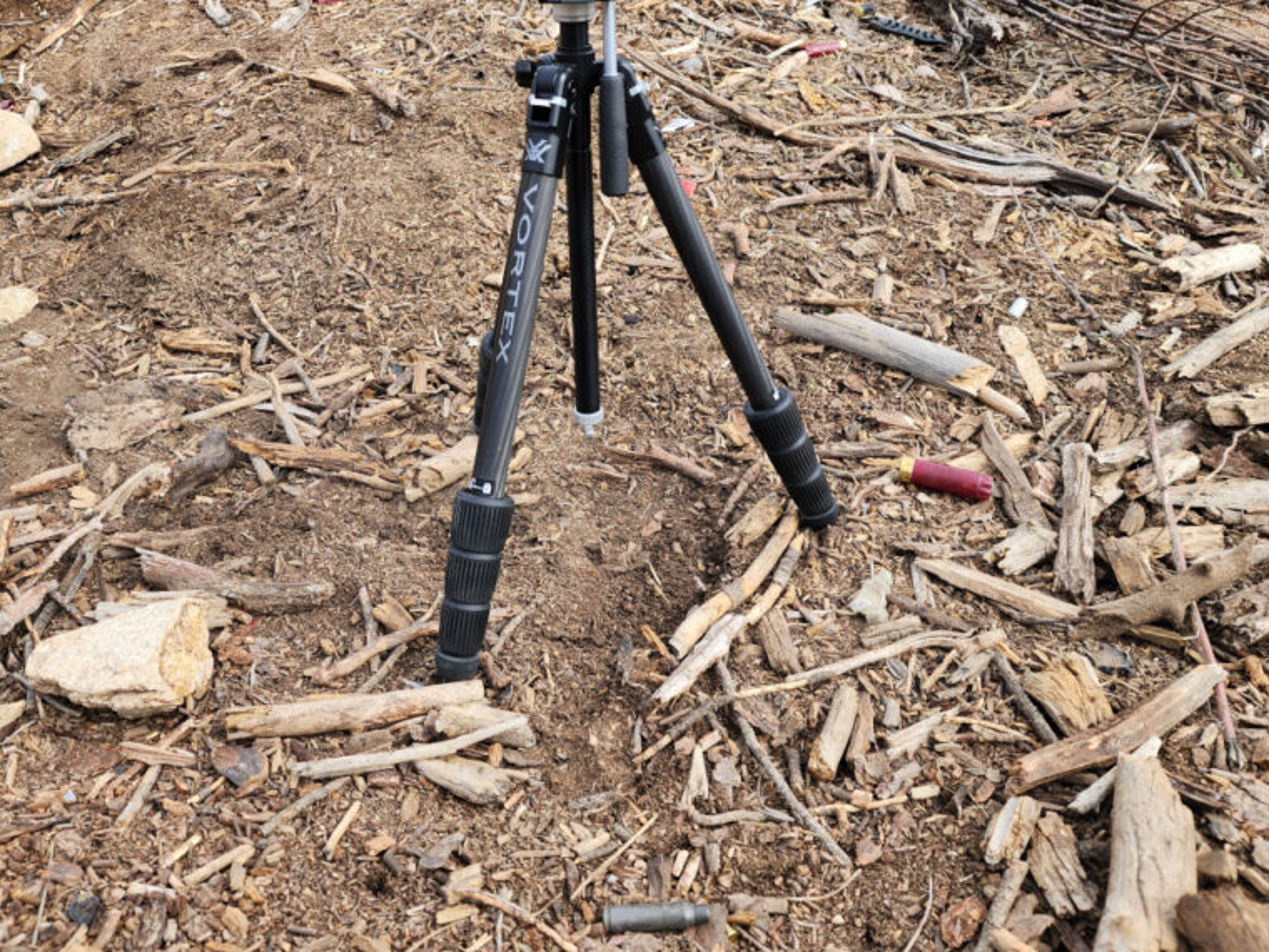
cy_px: 362
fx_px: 1063
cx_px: 583
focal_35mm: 29
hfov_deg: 61.6
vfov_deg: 47.8
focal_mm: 6.4
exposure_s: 1/370
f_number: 1.8
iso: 12
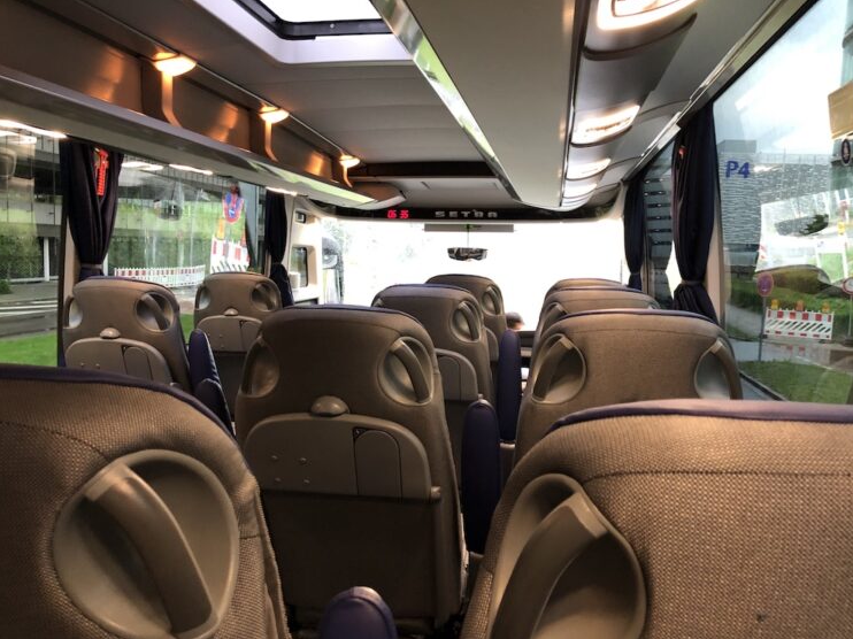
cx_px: 440
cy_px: 329
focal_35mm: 29
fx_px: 714
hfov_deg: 61.7
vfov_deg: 48.2
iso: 100
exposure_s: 1/8
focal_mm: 4
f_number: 1.8
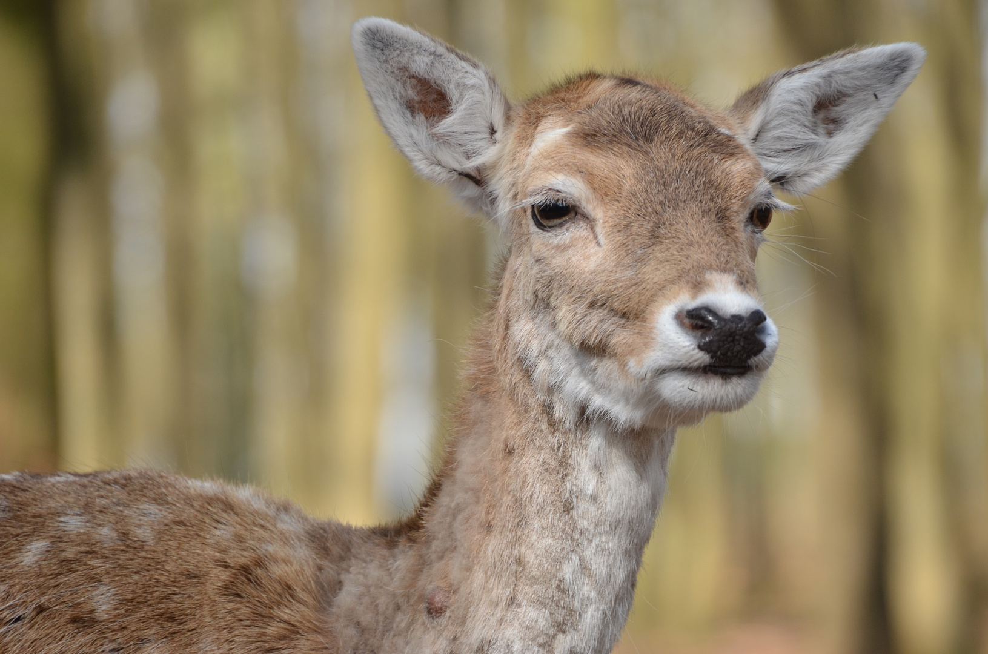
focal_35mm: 405
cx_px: 494
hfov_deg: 5.1
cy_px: 327
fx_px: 11091
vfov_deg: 3.4
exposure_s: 1/400
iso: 400
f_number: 7.1
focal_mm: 270
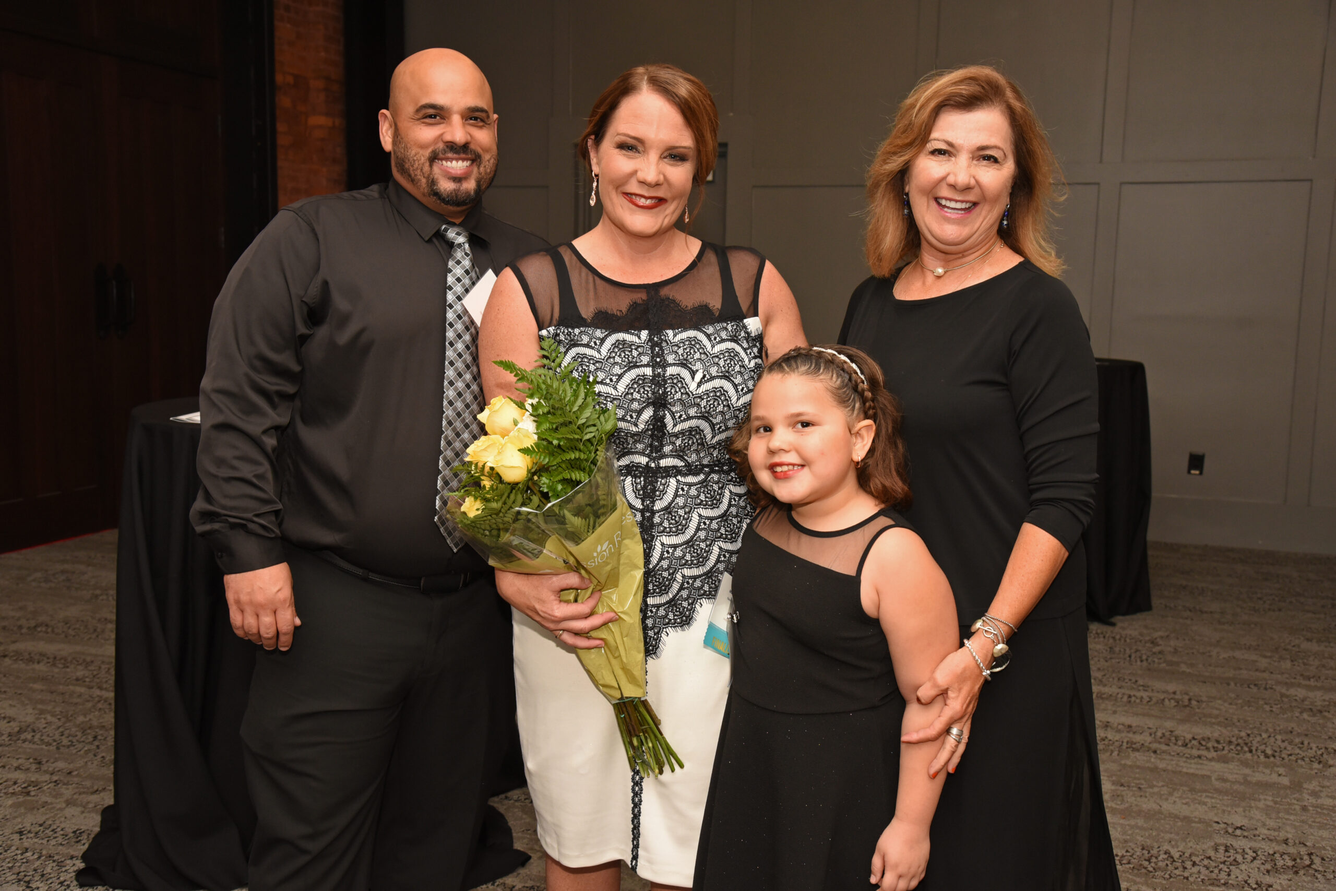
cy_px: 446
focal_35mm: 38
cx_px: 668
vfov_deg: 35.1
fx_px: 1410
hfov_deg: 50.7
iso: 1250
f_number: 7.1
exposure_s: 1/50
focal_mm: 38
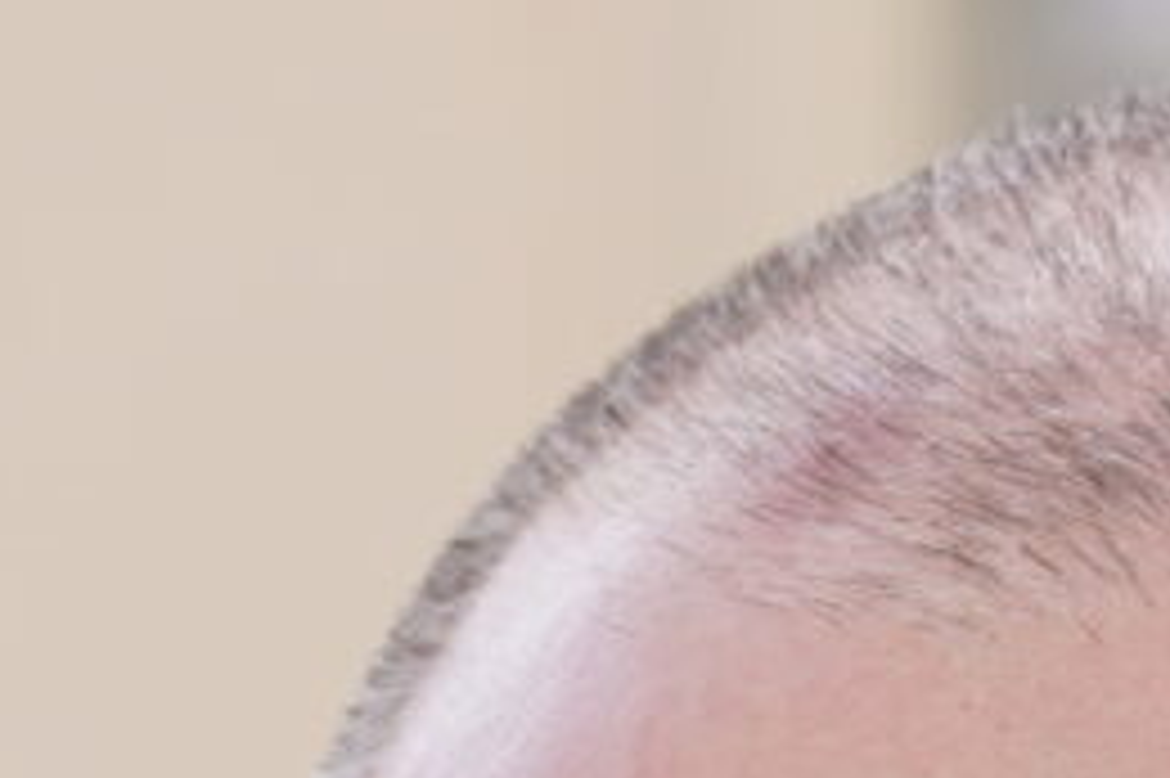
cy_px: 2705
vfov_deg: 2.2
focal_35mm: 615
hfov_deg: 3.4
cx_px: 814
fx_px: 19974
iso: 100
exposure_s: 1/200
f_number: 4
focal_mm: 52
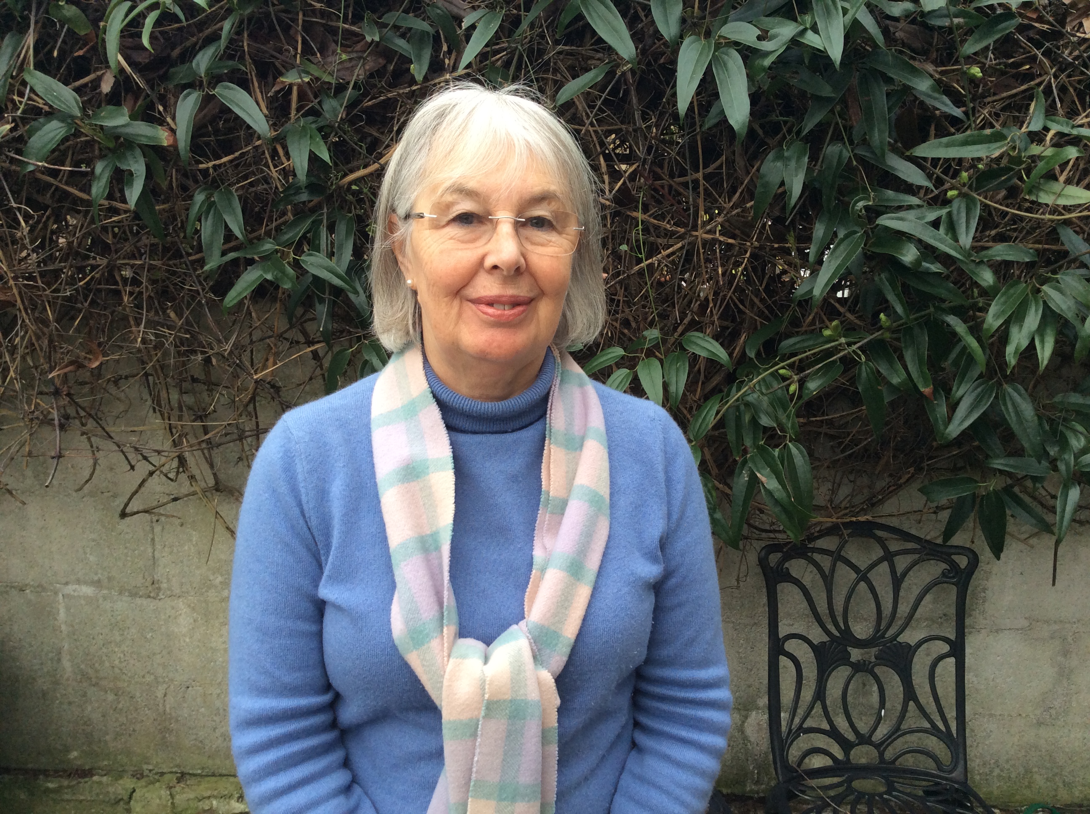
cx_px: 545
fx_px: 1038
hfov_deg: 55.4
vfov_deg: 42.8
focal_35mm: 33
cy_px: 407
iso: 40
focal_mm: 3.3
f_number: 2.4
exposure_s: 1/120
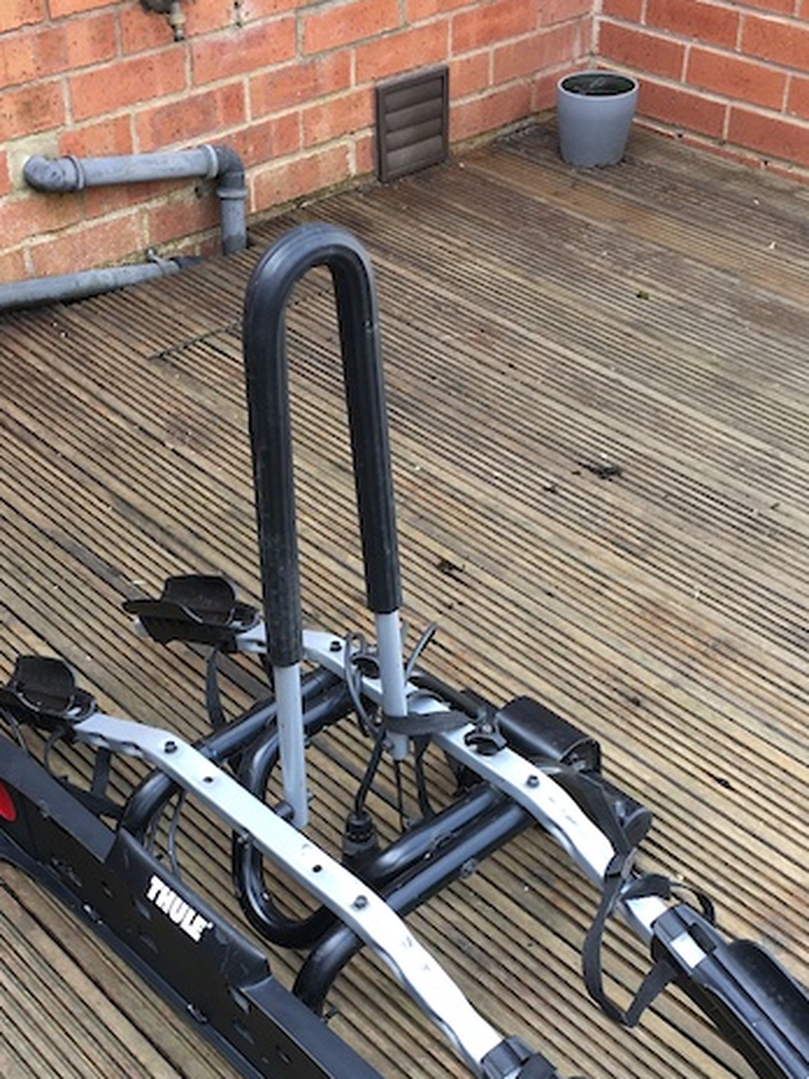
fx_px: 1558
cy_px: 767
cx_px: 314
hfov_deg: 29.0
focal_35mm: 50
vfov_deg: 37.5
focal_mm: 4.15
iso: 25
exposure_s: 1/101
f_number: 2.2
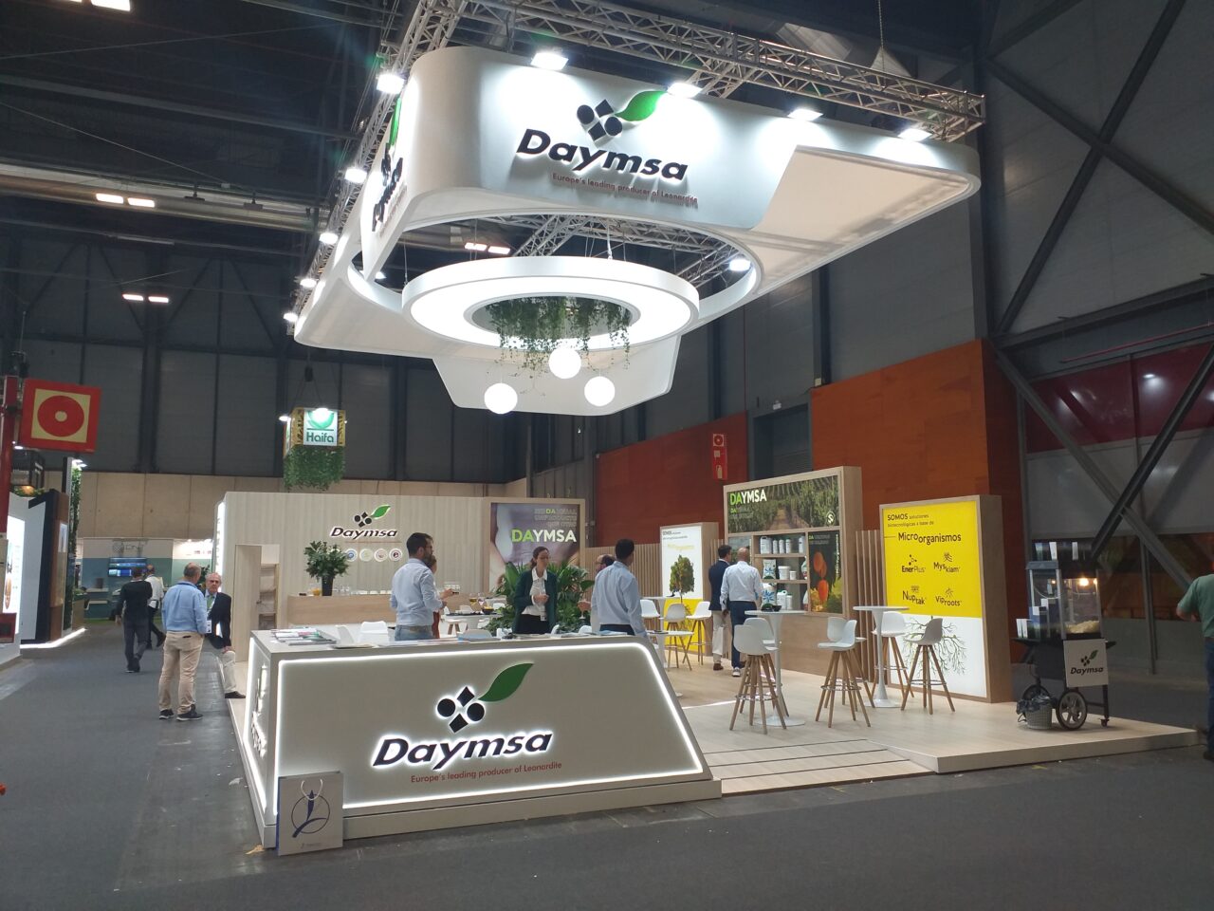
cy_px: 456
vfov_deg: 51.4
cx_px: 607
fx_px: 947
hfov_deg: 65.3
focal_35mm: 27
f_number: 1.9
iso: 80
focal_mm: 3.6
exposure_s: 1/100
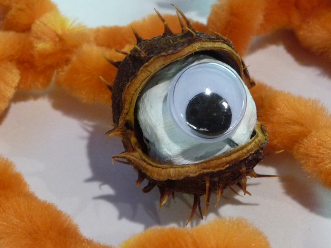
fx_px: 1071
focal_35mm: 112
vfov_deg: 13.2
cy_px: 124
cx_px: 166
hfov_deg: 17.6
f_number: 4.5
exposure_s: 1/13
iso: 400
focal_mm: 11.3
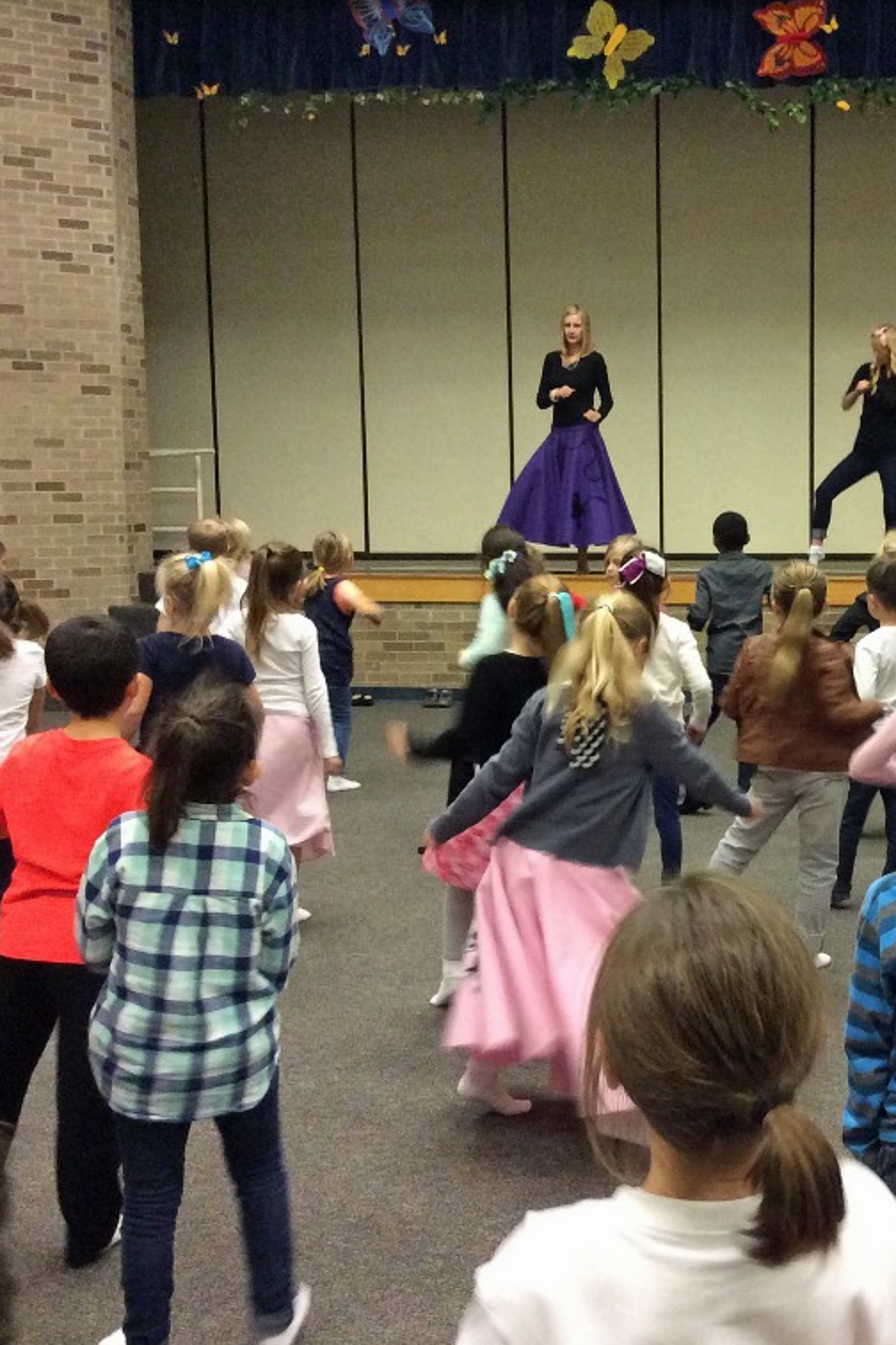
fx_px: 1680
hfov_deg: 29.2
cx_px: 709
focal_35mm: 45
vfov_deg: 43.6
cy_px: 672
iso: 250
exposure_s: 1/20
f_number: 2.4
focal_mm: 3.3
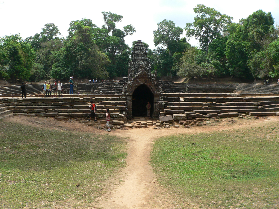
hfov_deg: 51.4
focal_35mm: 36
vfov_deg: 39.7
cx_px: 140
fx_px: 290
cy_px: 104
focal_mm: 6
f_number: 4
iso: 80
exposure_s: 1/320
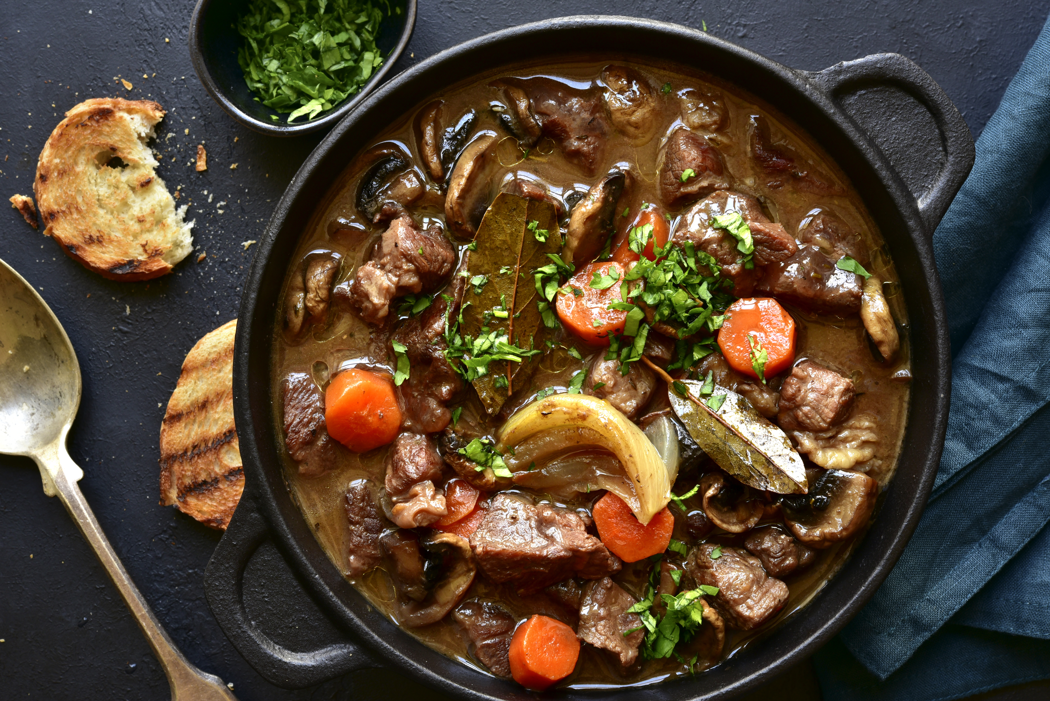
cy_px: 350
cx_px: 525
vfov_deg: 22.6
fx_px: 1751
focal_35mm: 60
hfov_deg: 33.4
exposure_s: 1/2
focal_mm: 60
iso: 400
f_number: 16
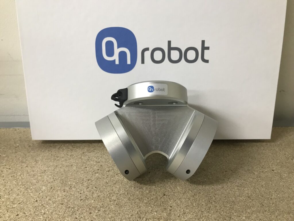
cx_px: 147
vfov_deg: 49.7
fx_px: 238
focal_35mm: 28
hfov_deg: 63.4
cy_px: 110
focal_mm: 3.99
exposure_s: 1/17
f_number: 1.8
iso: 40
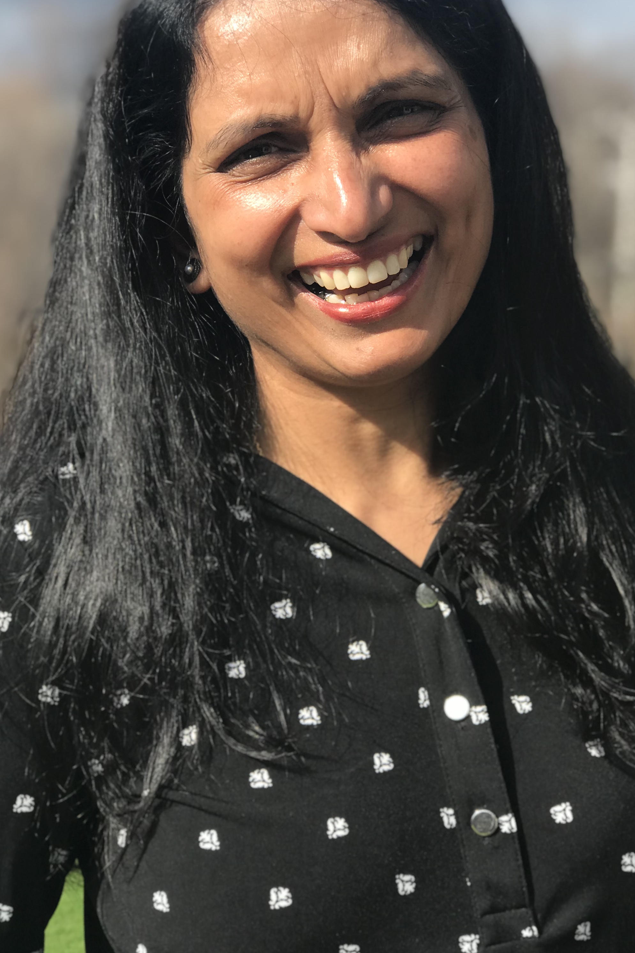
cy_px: 425
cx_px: 365
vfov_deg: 25.3
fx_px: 2117
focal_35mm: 80
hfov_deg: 17.1
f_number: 2.8
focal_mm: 6.6
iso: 20
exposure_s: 1/567
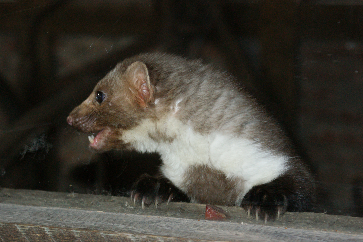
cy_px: 121
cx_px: 182
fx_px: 1058
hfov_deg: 19.5
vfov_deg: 13.0
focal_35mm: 105
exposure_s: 1/125
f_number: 5.6
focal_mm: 70
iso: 400
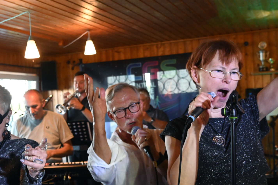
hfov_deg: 36.7
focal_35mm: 54
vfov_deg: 24.9
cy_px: 117
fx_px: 417
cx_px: 103
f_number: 5
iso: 5000
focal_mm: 30
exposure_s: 1/200
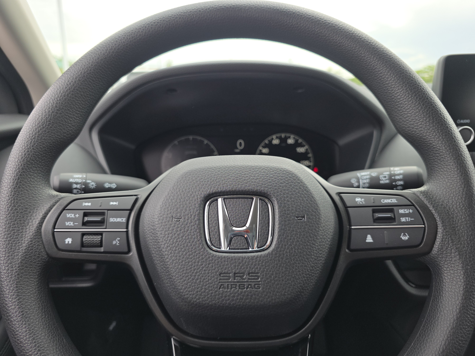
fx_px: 316
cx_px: 238
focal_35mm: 23
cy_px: 178
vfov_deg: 58.9
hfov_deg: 73.9
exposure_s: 1/359
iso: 25
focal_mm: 6.3
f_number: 1.7
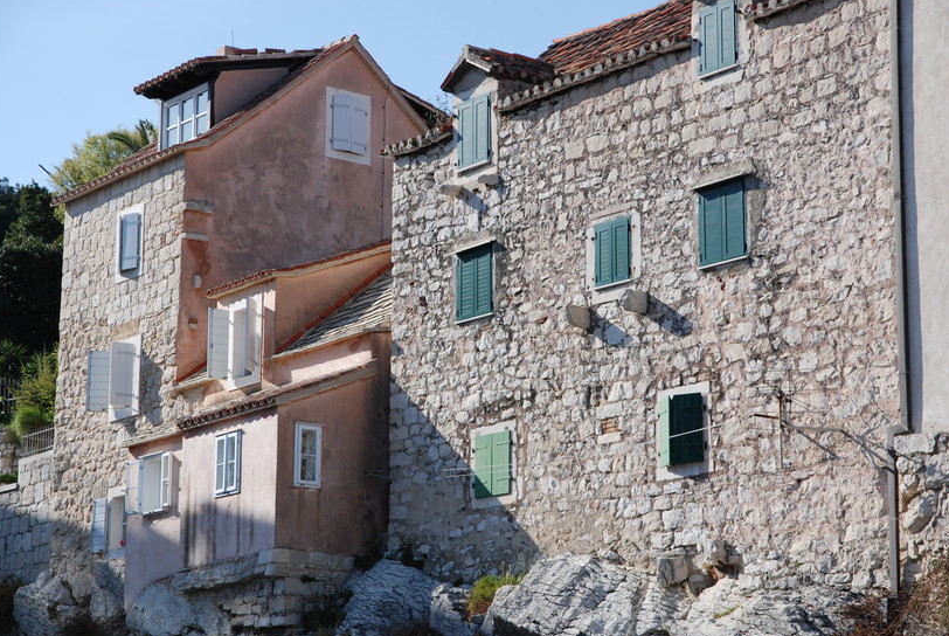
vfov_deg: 14.6
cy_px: 319
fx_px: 2482
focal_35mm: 94
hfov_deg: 21.7
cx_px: 472
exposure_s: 1/1000
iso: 400
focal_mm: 62
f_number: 8
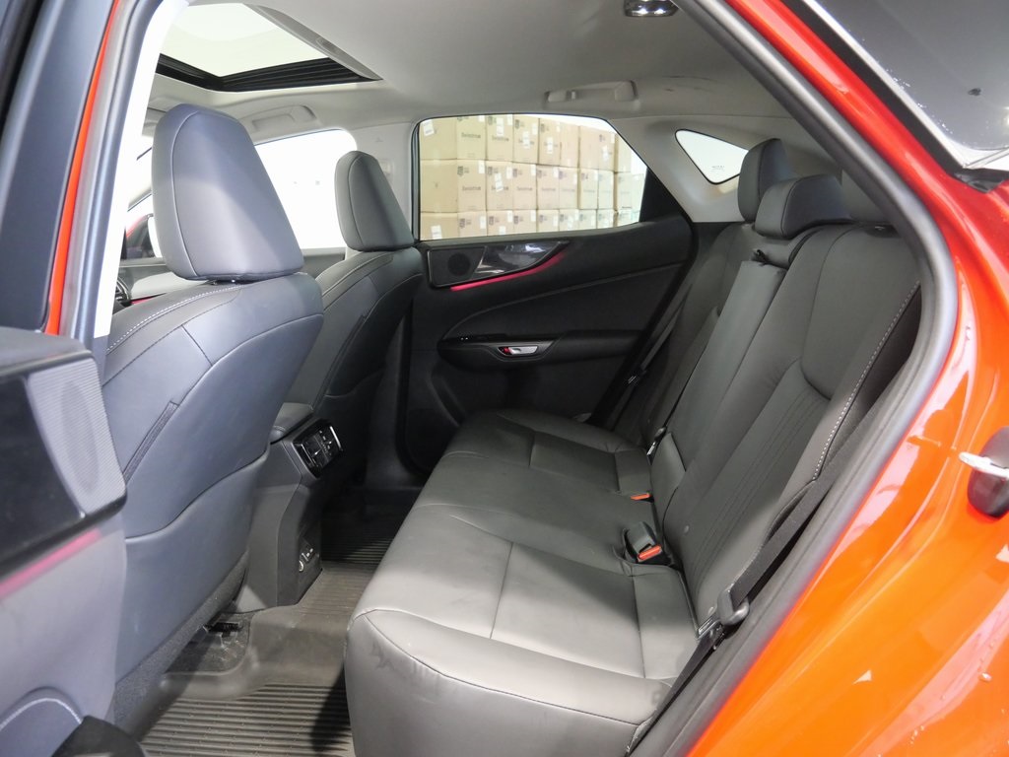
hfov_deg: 71.6
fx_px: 700
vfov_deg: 56.8
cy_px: 378
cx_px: 504
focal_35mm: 24
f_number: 3.5
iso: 3200
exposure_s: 1/6
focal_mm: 12
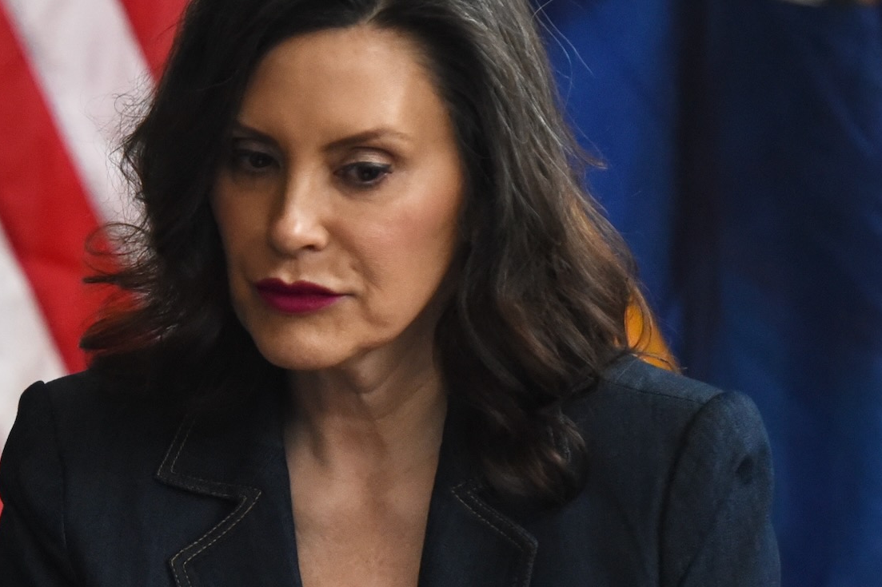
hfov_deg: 4.2
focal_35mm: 492
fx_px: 12051
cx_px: -88
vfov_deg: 2.8
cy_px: 498
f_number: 2.8
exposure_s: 1/640
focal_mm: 155
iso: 3200
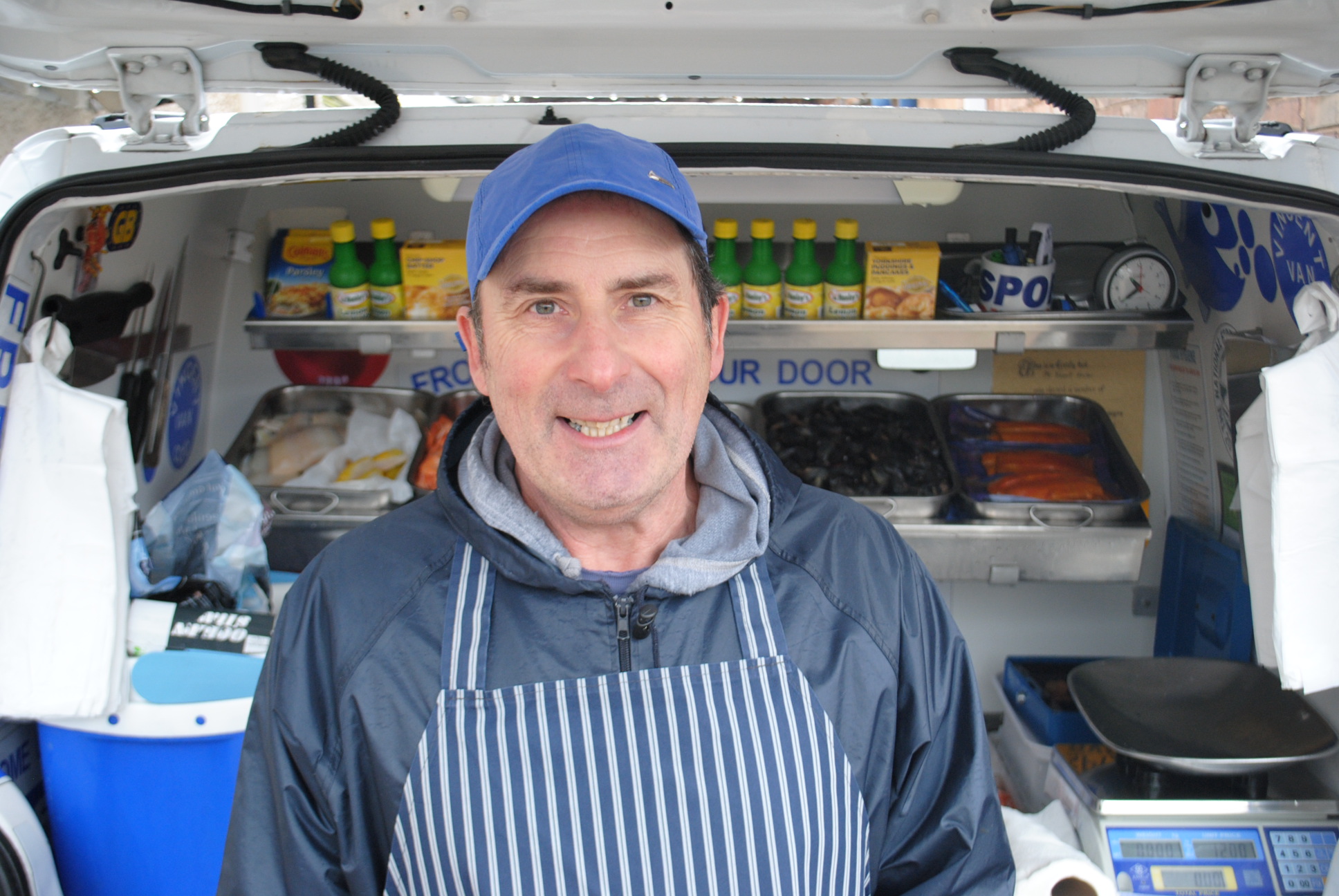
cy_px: 448
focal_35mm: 42
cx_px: 670
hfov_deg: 46.3
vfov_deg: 32.0
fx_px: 1564
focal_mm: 28
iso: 400
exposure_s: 1/40
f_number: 4.5
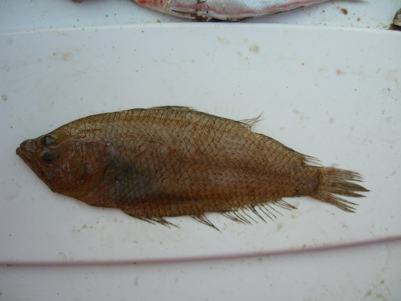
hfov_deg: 49.0
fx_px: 440
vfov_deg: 37.7
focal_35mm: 38
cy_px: 150
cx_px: 200
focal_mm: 7.9
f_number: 2.8
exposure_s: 1/200
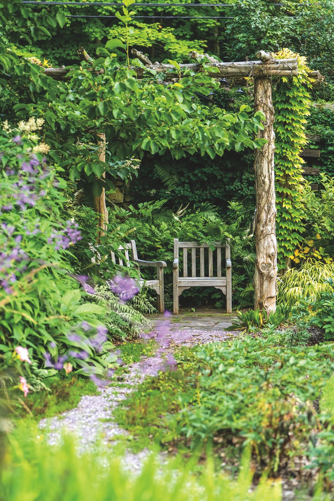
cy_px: 250
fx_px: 1238
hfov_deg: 15.4
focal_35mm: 89
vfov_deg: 22.9
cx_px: 167
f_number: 2.8
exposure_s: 1/800
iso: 320
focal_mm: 89
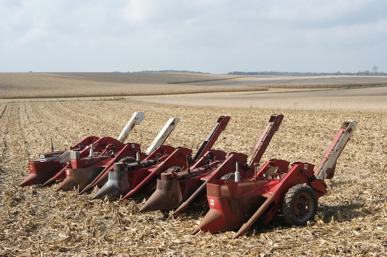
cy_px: 128
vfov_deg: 29.8
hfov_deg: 43.6
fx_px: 483
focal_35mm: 45
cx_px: 194
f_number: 13
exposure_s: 1/80
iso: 100
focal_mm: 30
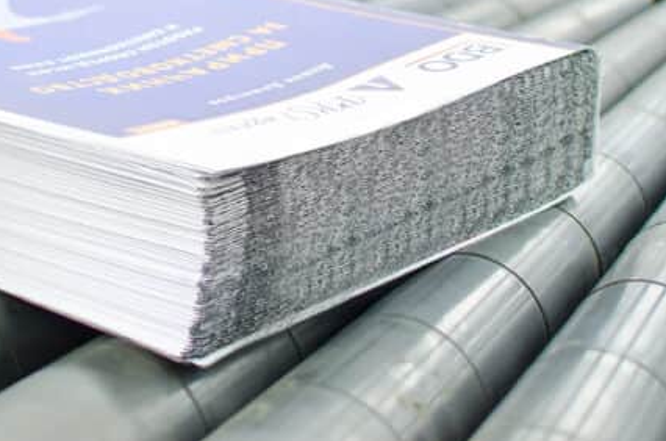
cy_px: -83
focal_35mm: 126
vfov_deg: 10.6
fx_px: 2330
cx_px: -33
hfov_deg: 15.9
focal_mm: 35
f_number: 2.5
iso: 100
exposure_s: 1/6
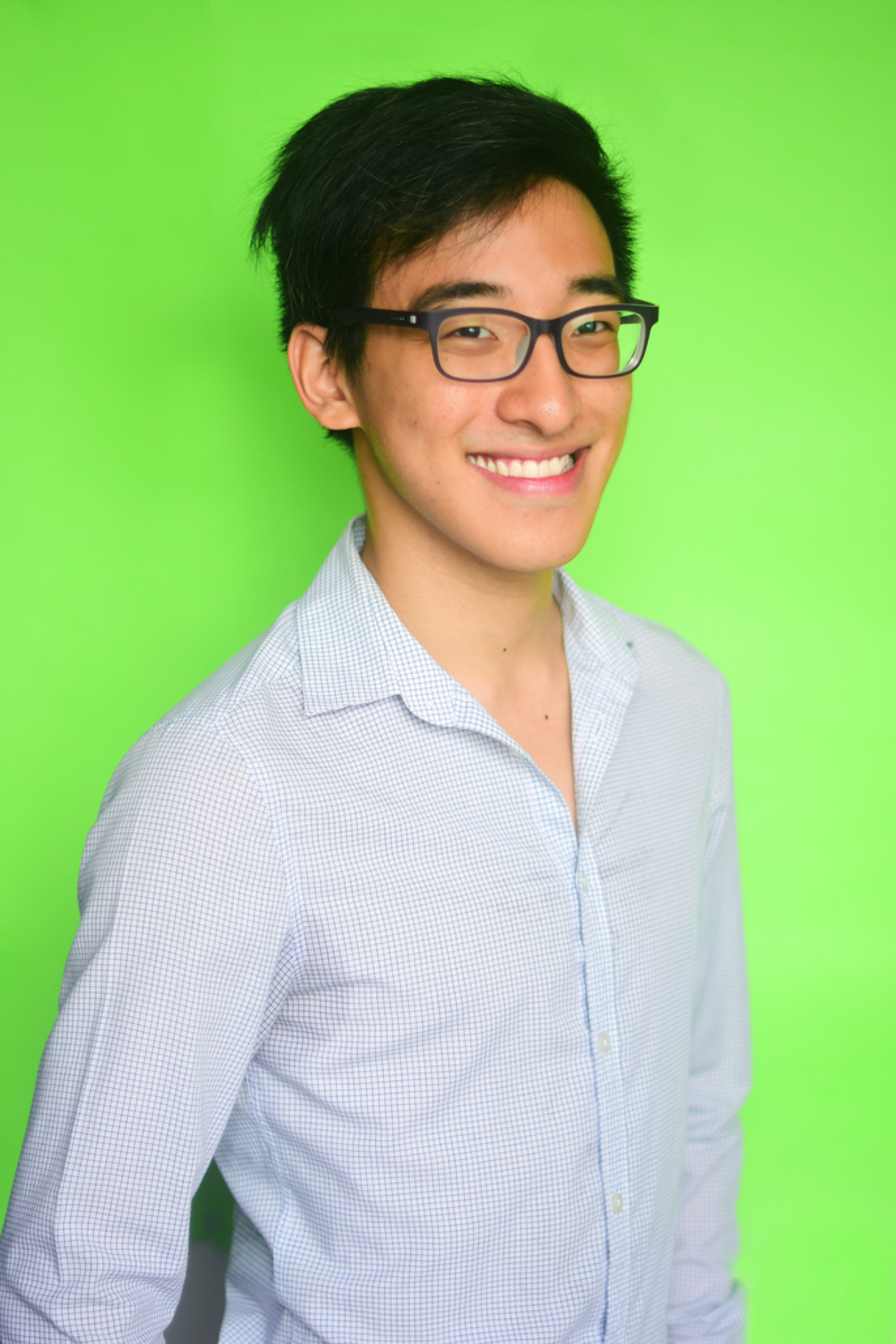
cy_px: 672
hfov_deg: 18.2
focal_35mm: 75
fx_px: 2800
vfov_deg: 27.0
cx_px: 448
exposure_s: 1/640
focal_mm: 50
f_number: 1.4
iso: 160
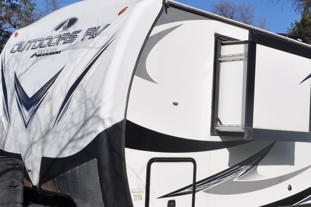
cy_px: 138
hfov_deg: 32.9
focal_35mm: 60
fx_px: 518
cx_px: 227
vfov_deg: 22.5
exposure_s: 1/500
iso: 200
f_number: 11
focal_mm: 20
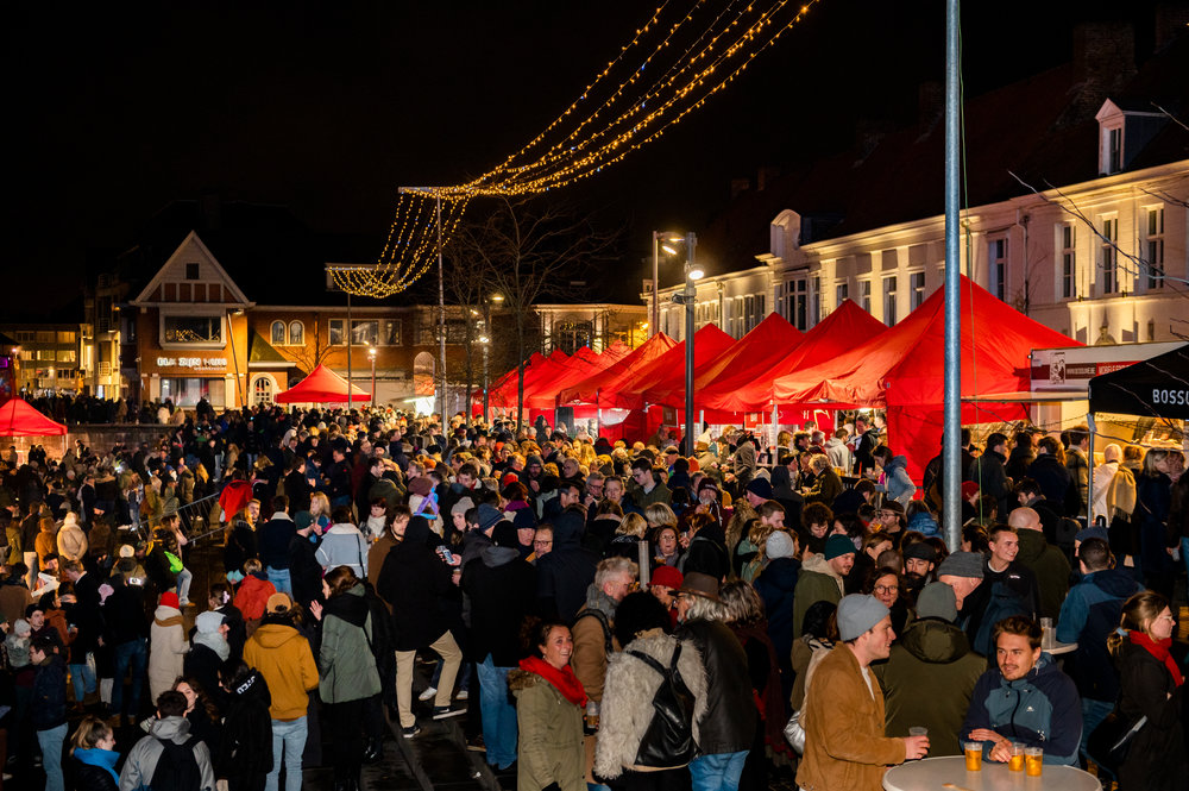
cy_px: 396
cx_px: 594
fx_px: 1650
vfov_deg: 26.9
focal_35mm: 50
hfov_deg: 39.6
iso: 1800
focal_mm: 50
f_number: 3.5
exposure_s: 1/60
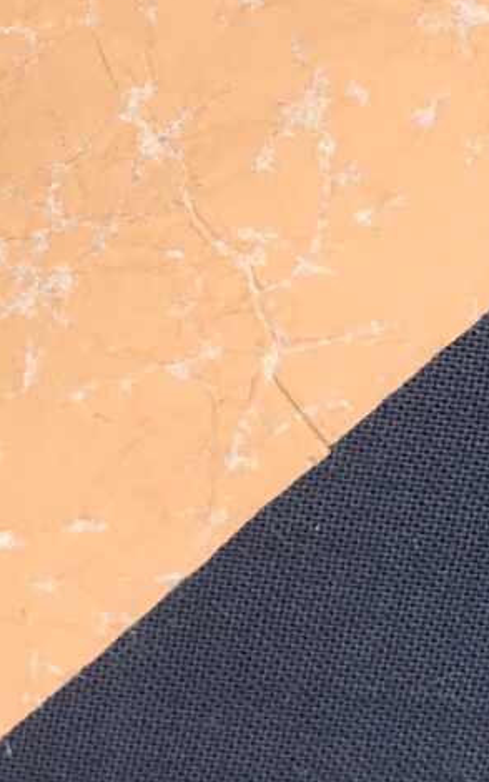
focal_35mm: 97
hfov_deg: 13.3
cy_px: -27
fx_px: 2067
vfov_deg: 20.6
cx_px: -2
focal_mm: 3.99
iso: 20
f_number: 1.8
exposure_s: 1/479
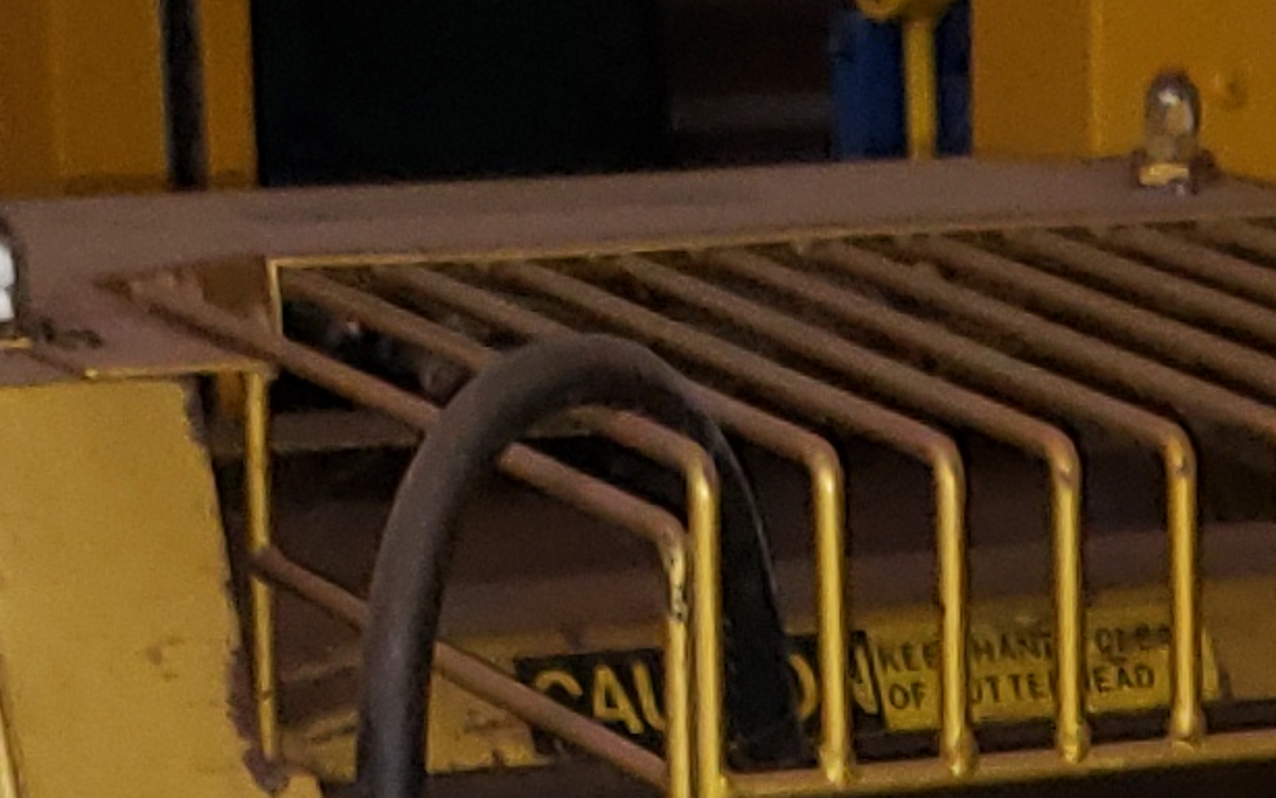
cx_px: 1571
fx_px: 6295
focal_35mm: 181
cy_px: 2492
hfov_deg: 11.3
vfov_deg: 6.5
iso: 125
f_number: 1.5
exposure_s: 1/24
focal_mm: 4.3
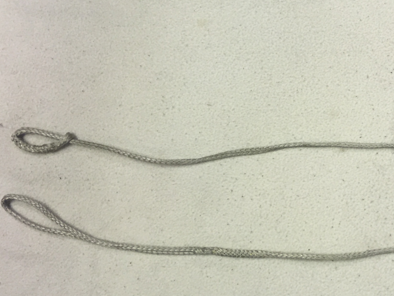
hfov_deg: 31.6
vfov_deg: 25.2
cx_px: 357
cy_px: 182
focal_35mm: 58
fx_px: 660
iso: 64
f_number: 2.2
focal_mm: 4.15
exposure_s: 1/33
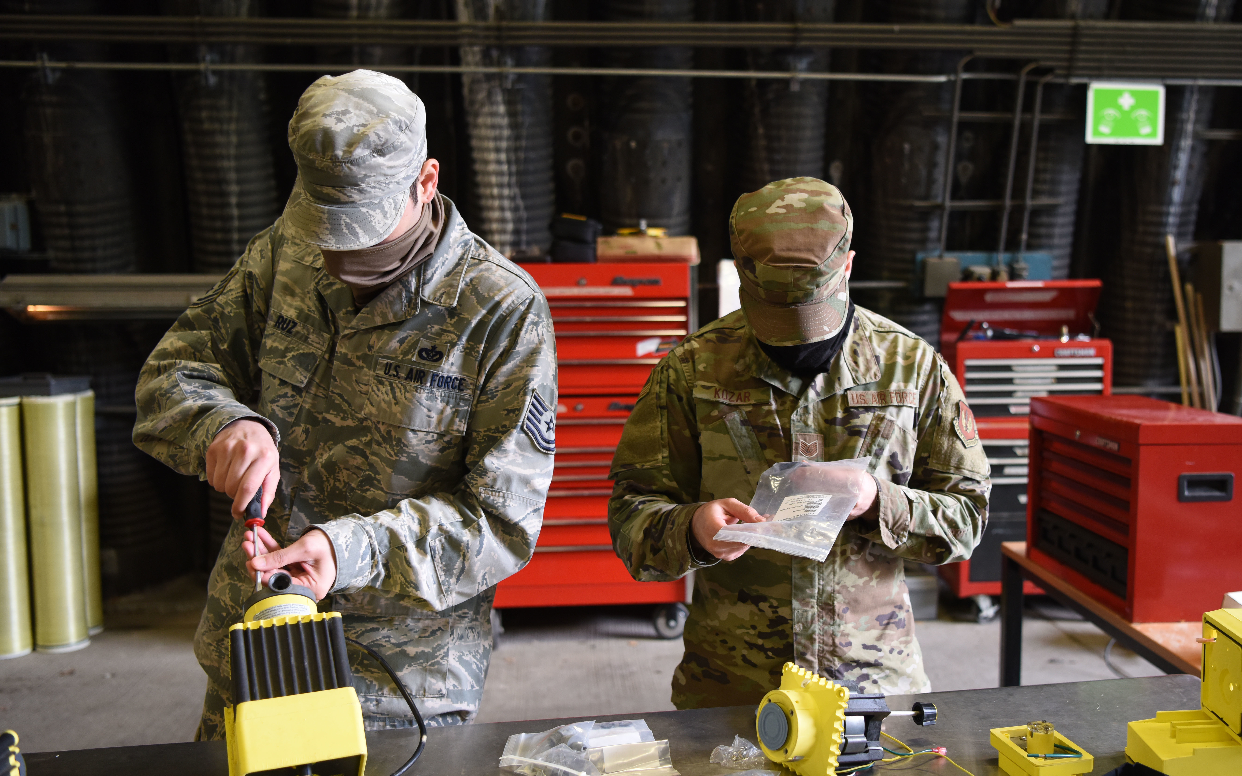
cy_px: 410
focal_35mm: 33
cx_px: 620
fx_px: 1117
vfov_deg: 38.3
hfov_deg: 58.1
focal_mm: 32
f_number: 2.8
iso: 1000
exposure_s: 1/100
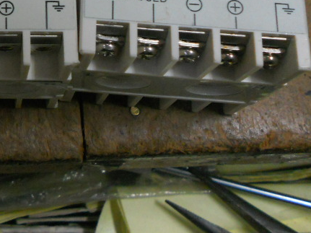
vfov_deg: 18.6
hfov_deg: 24.3
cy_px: -27
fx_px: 683
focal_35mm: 76
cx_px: -16
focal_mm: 5.8
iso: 400
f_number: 3.5
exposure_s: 1/25
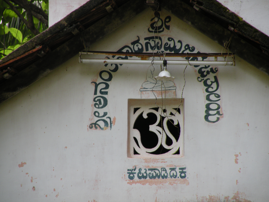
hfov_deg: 6.4
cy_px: 101
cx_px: 134
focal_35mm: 311
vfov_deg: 4.8
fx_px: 2417
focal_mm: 55
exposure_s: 1/133
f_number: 4.5
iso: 103
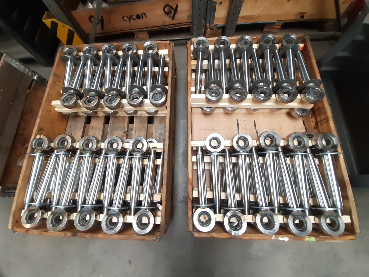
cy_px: 138
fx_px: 139
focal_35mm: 13
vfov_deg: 89.9
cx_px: 184
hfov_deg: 106.2
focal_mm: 1.13
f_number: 2.2
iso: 100
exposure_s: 1/50
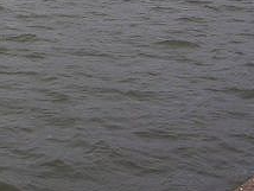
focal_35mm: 127
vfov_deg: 10.9
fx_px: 933
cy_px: -161
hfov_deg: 14.5
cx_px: -116
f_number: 4.7
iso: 50
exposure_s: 1/500
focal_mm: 5.6
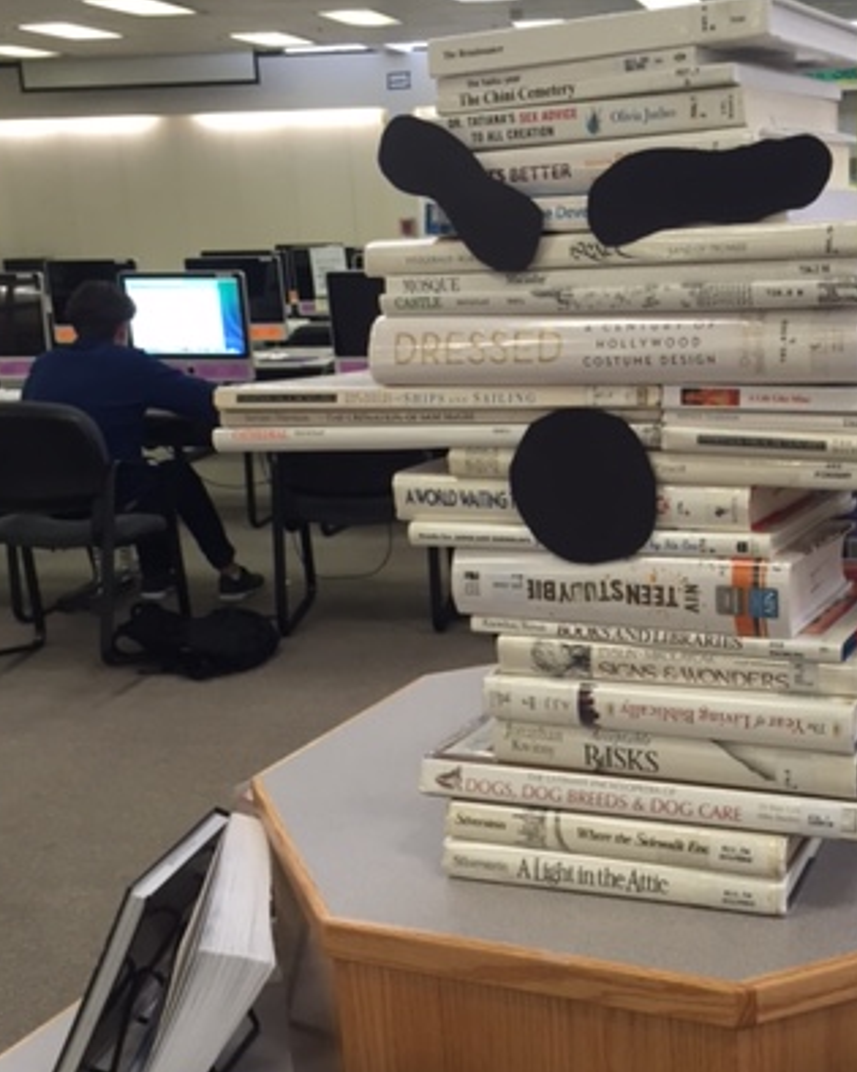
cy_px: 661
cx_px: 612
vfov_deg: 40.1
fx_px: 1459
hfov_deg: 32.3
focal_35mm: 46
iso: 64
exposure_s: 1/30
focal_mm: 4.15
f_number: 2.2
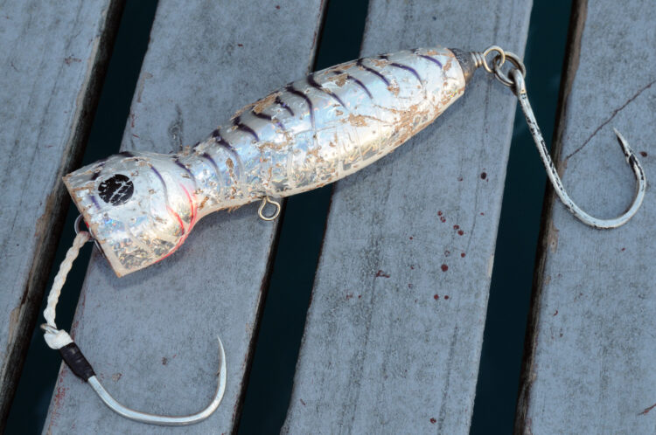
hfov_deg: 35.1
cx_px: 328
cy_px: 218
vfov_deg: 23.7
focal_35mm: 57
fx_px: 1037
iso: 400
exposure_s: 1/80
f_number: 7.1
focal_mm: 38
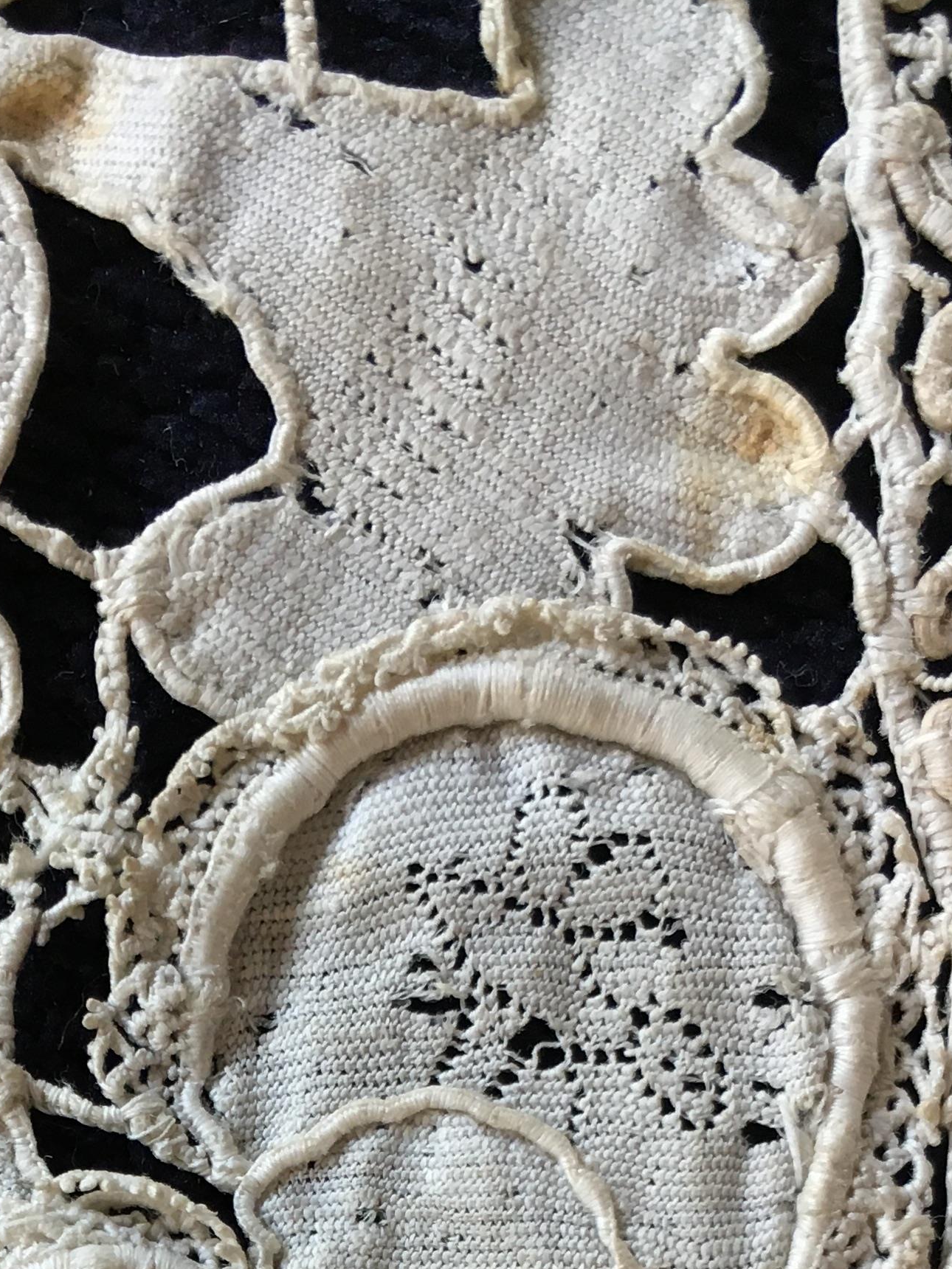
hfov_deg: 21.0
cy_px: 1473
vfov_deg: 25.9
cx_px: 34
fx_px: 2493
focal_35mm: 68
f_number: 2.2
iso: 40
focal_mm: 4.15
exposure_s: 1/33
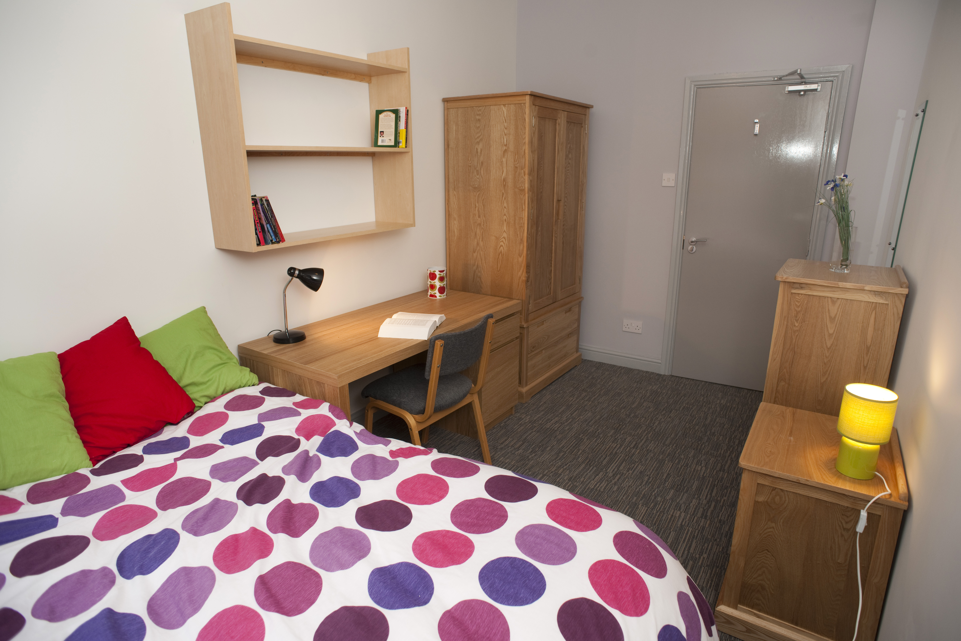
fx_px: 534
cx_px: 480
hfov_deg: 84.0
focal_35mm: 20
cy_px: 320
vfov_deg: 61.9
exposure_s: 1/40
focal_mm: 20
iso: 200
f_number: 4.5
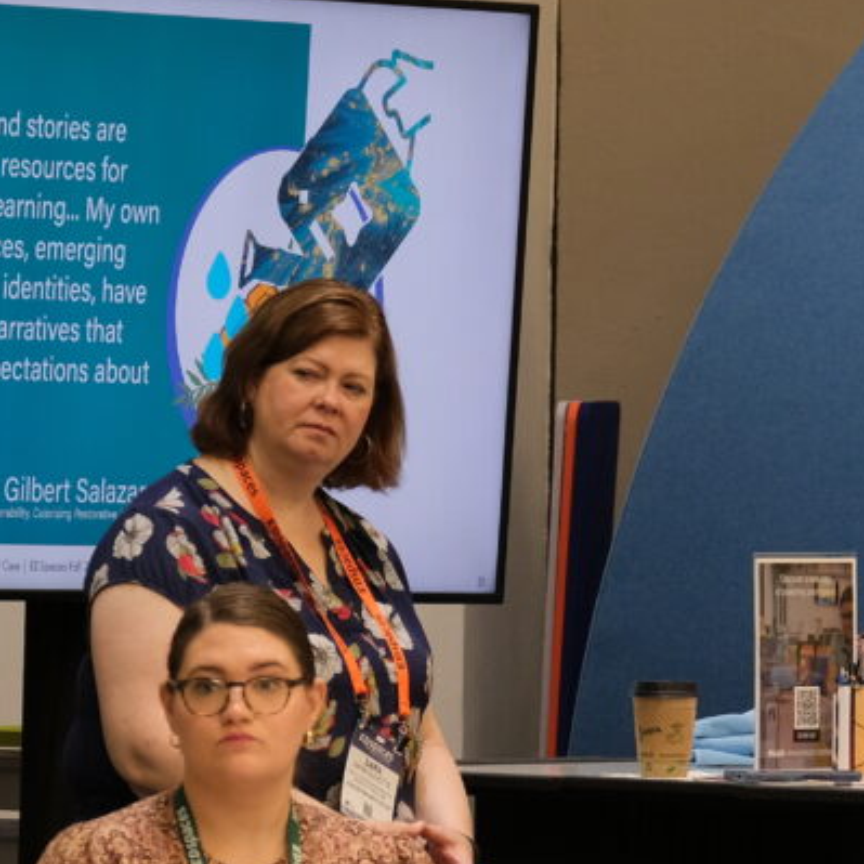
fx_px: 12566
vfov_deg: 3.9
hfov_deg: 3.9
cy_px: 888
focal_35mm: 445
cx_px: 912
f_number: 3.9
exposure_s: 1/50
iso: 800
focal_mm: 90.4
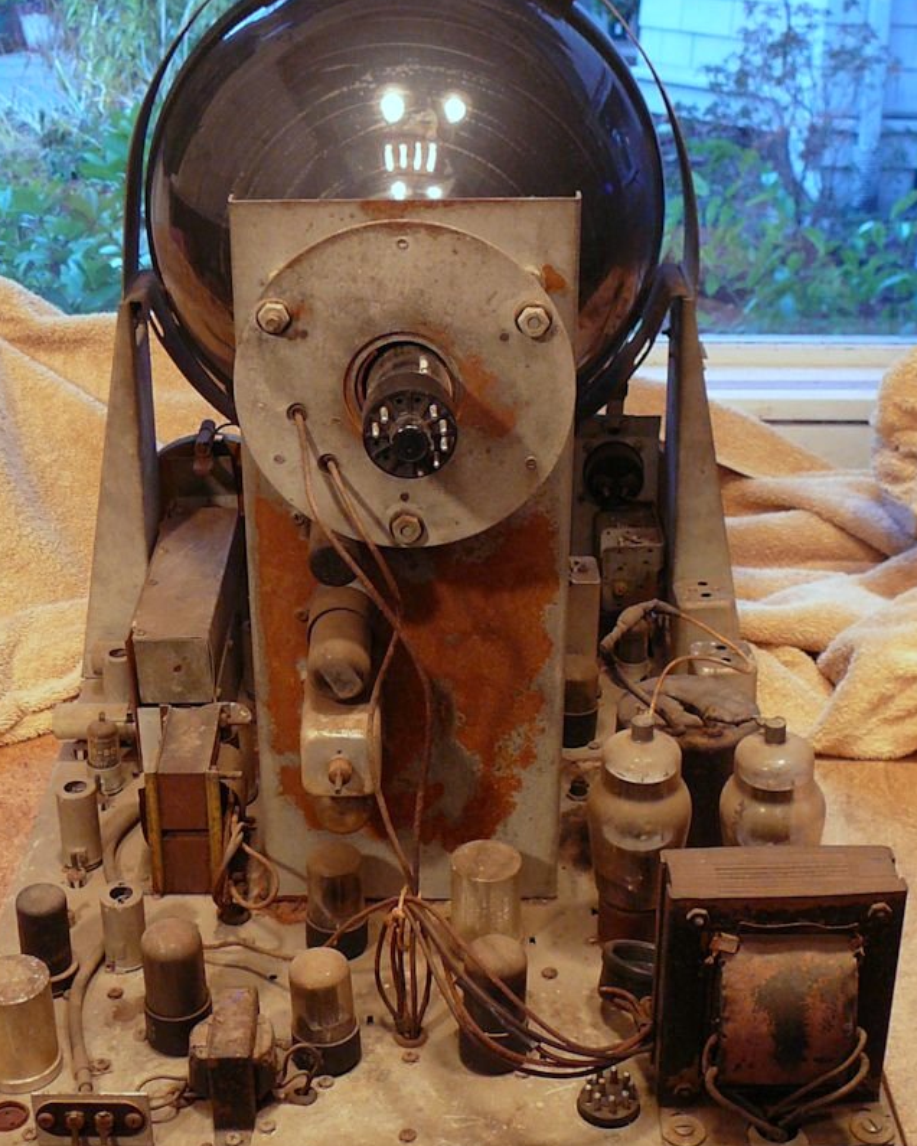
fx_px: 1493
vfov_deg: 42.0
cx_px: 421
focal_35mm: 44
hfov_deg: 34.1
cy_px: 610
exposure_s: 1/30
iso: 125
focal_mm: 5.2
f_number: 2.8
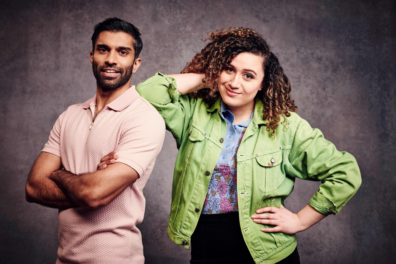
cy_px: 132
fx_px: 550
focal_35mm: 50
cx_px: 198
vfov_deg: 27.0
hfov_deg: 39.6
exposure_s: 1/200
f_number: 7.1
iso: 100
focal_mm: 50
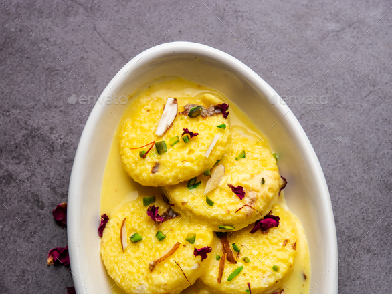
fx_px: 986
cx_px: 196
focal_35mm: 87
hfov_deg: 22.5
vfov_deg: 16.6
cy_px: 295
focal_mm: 60
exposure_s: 1/125
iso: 100
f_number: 7.1
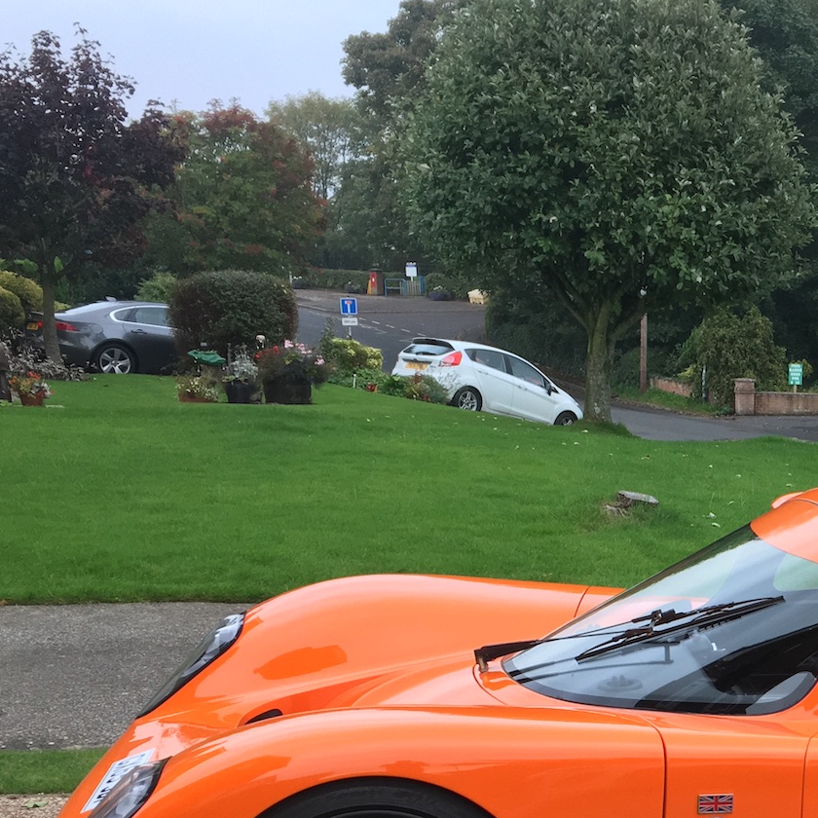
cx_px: 878
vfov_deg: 27.4
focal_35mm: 61
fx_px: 1631
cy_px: 697
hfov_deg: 26.2
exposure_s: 1/100
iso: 40
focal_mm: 4.15
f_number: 2.2
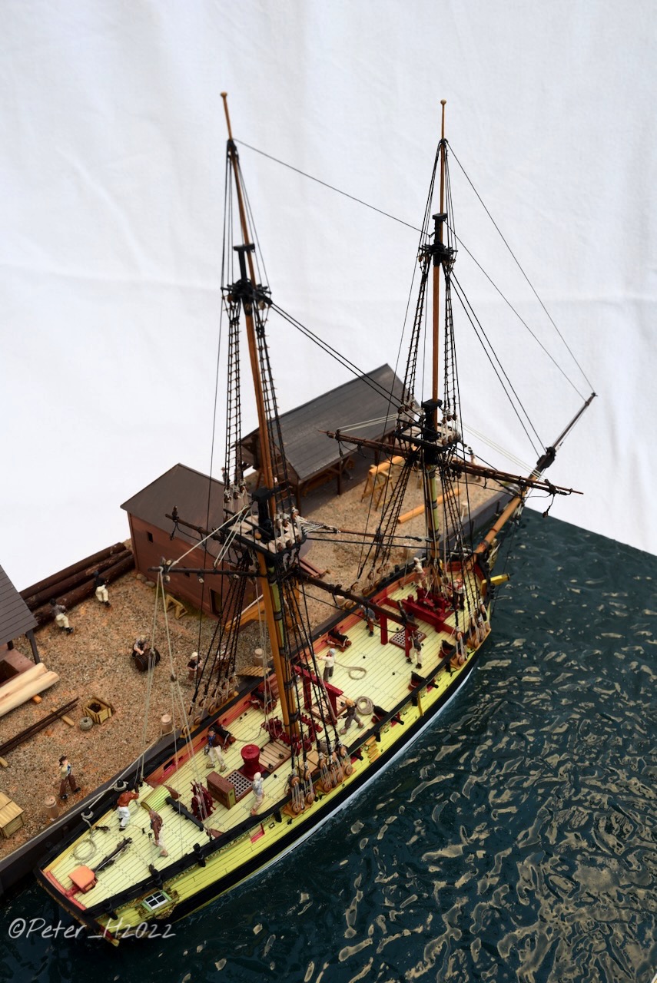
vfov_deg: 55.8
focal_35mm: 34
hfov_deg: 38.9
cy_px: 492
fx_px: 929
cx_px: 328
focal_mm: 34
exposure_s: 1/25
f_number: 14
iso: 800
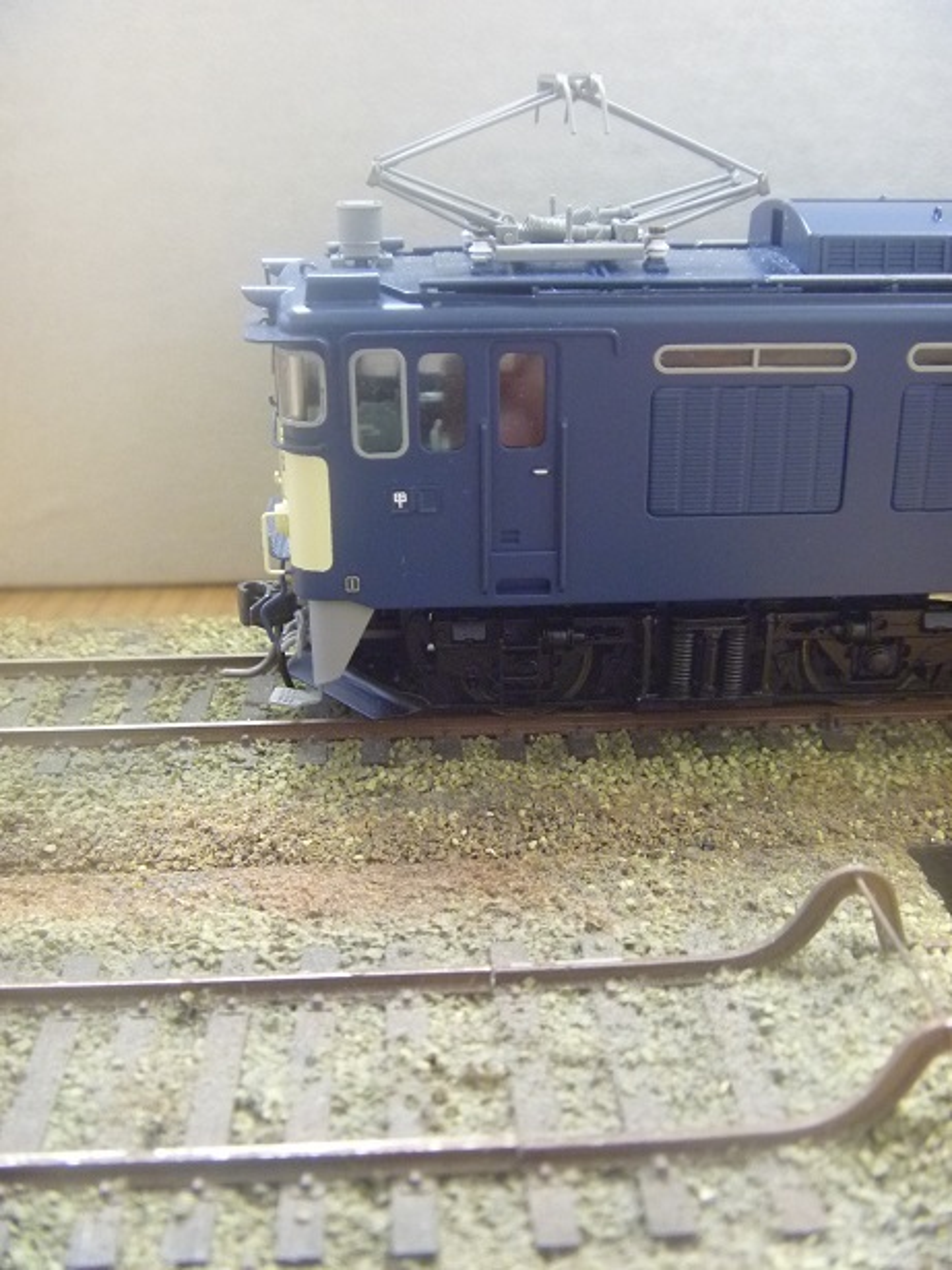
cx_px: 476
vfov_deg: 52.6
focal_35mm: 35
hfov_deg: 40.7
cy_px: 635
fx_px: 1284
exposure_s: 1/10
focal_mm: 6.3
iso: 400
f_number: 3.5
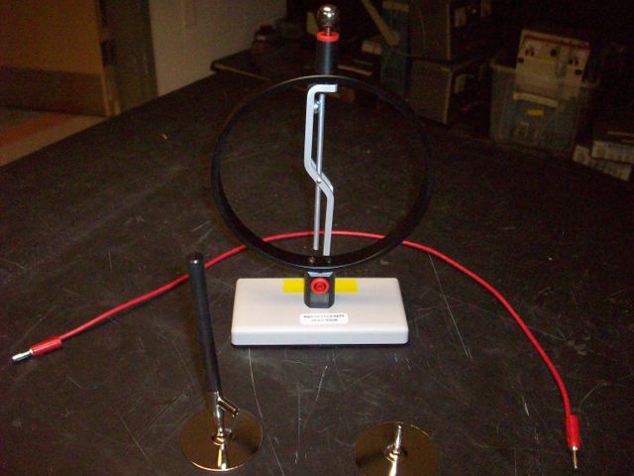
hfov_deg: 50.1
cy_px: 238
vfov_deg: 38.7
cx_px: 317
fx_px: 678
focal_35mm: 37
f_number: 2.8
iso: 400
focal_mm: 6.2
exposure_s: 1/128
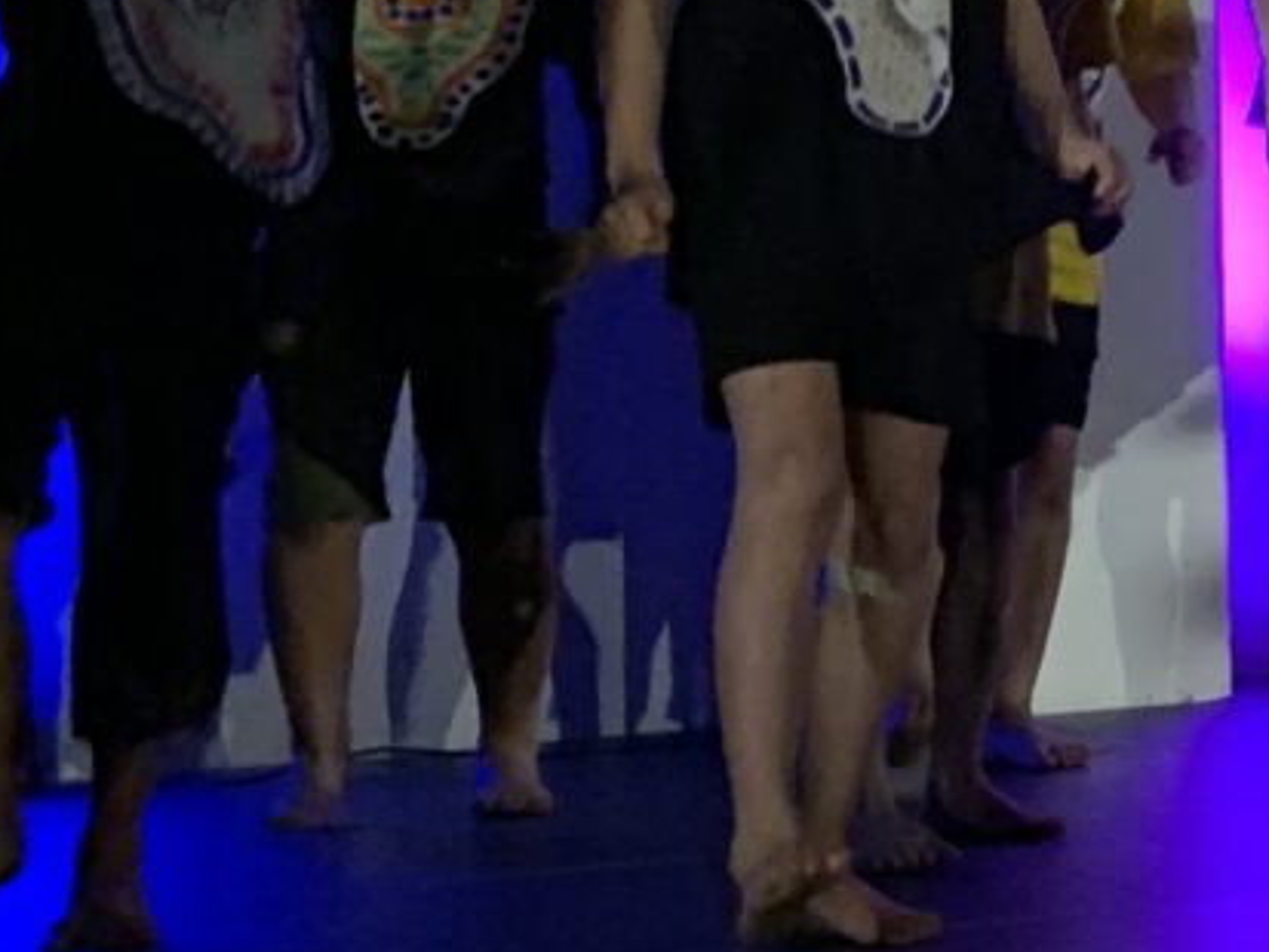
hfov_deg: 13.1
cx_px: 2590
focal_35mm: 129
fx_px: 4730
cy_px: 31
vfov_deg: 11.4
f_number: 1.8
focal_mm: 4.25
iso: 160
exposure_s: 1/60
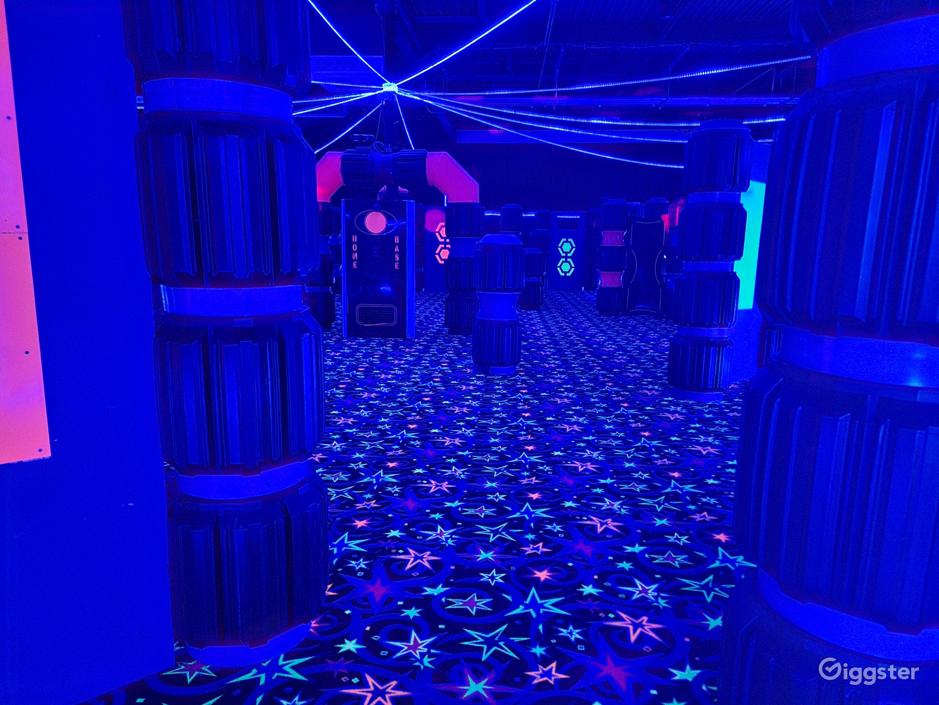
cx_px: 470
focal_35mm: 24
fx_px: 651
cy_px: 352
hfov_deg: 71.6
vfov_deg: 56.8
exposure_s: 1/10
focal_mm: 6.7
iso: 1600
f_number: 1.8
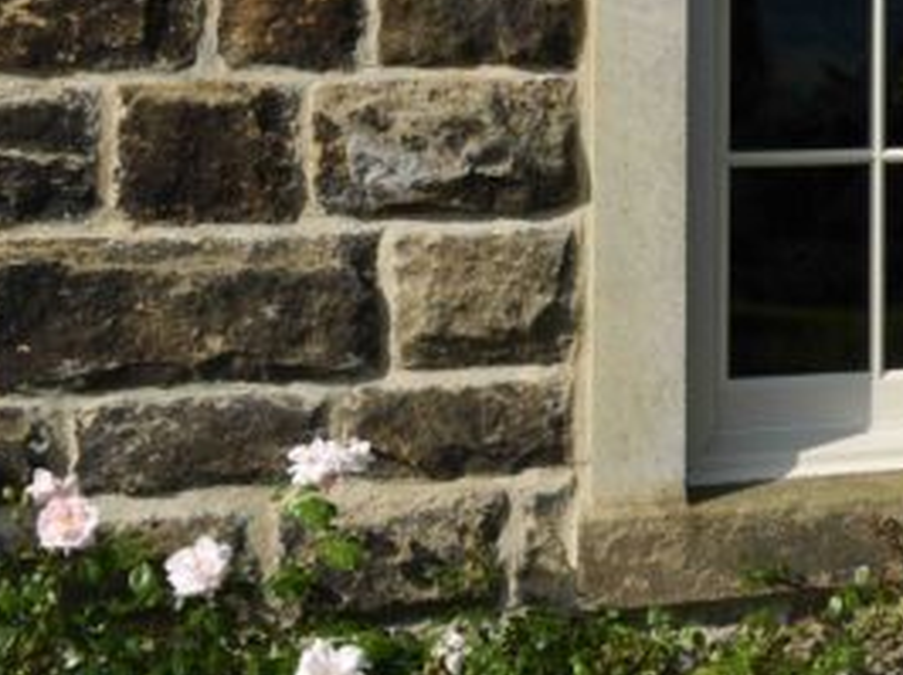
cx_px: 1110
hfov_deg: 22.1
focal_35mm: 81
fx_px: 2111
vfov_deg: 17.6
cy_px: -49
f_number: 11
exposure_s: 1/500
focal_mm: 32
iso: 200
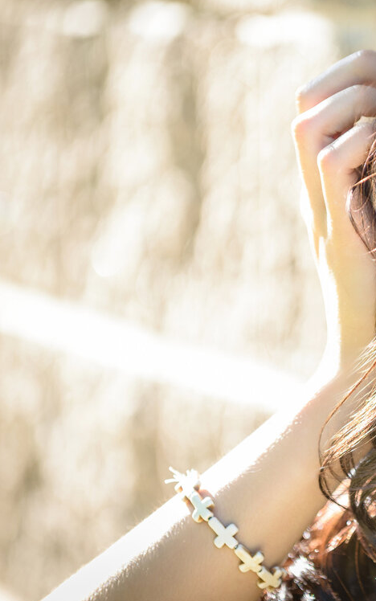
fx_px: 4554
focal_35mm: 278
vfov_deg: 7.5
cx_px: 417
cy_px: 286
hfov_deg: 4.7
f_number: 3.2
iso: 640
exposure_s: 1/500
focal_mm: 170
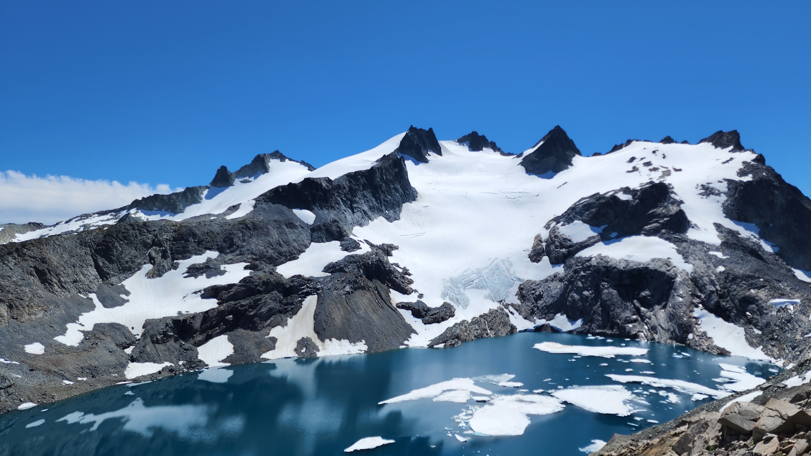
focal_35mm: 27
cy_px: 264
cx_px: 427
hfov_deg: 69.8
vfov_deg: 42.8
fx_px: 581
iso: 12
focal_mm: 6.4
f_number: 1.8
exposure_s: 1/2500
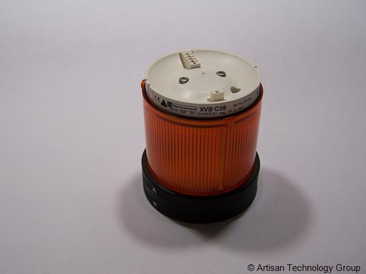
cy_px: 137
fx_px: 423
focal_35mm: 40
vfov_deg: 36.0
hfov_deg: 46.8
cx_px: 183
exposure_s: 1/60
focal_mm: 6.7
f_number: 2.8
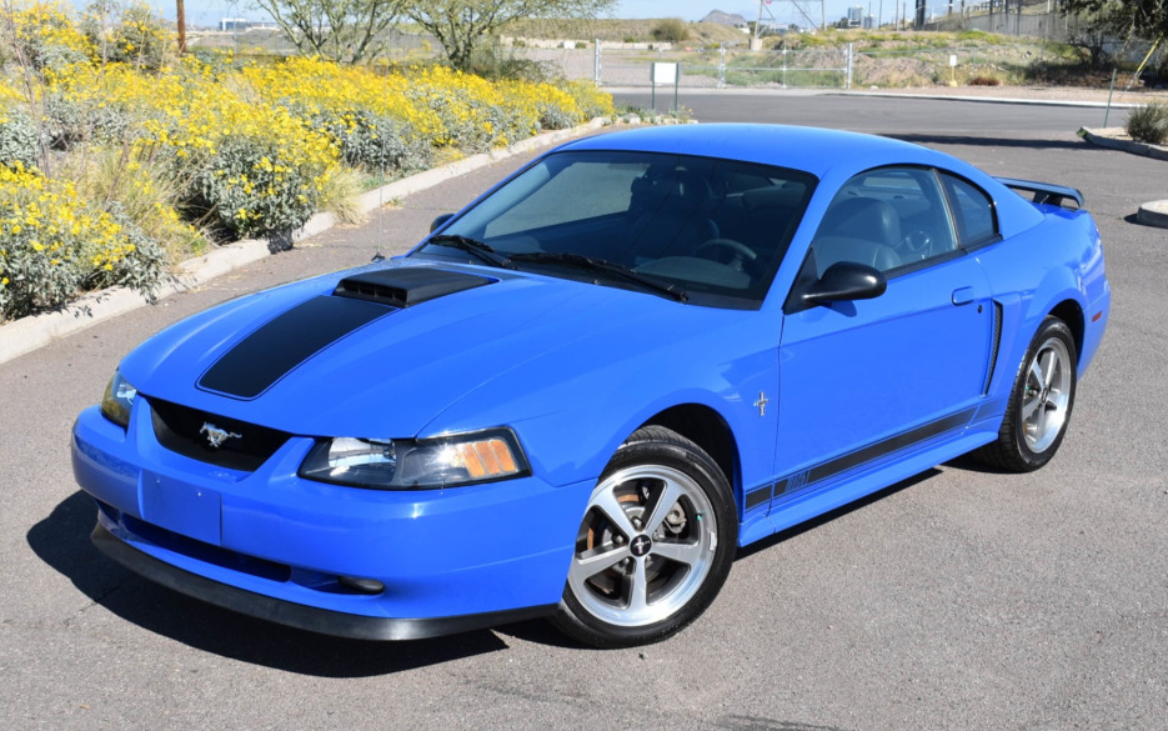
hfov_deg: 46.2
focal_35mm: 43
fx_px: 1369
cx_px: 582
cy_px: 369
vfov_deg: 29.9
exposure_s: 1/250
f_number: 8
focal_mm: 28
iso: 100
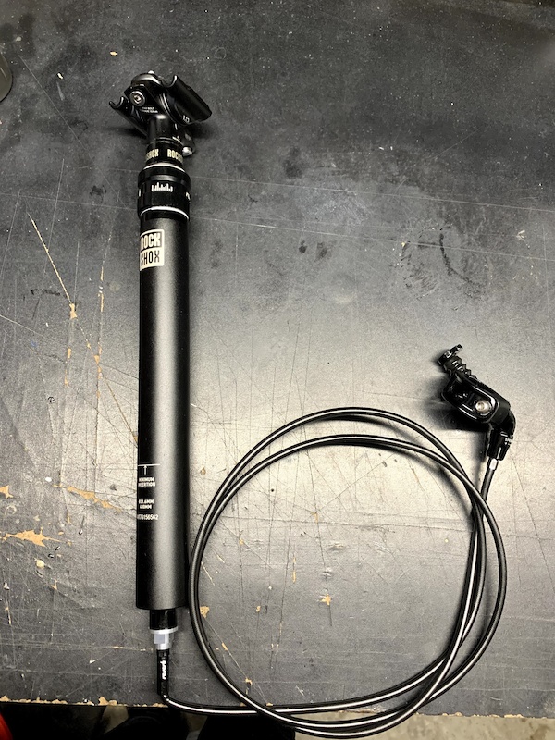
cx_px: 278
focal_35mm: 26
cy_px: 370
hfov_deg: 53.1
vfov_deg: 67.3
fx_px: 556
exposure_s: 1/60
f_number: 1.8
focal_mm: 4.25
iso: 160
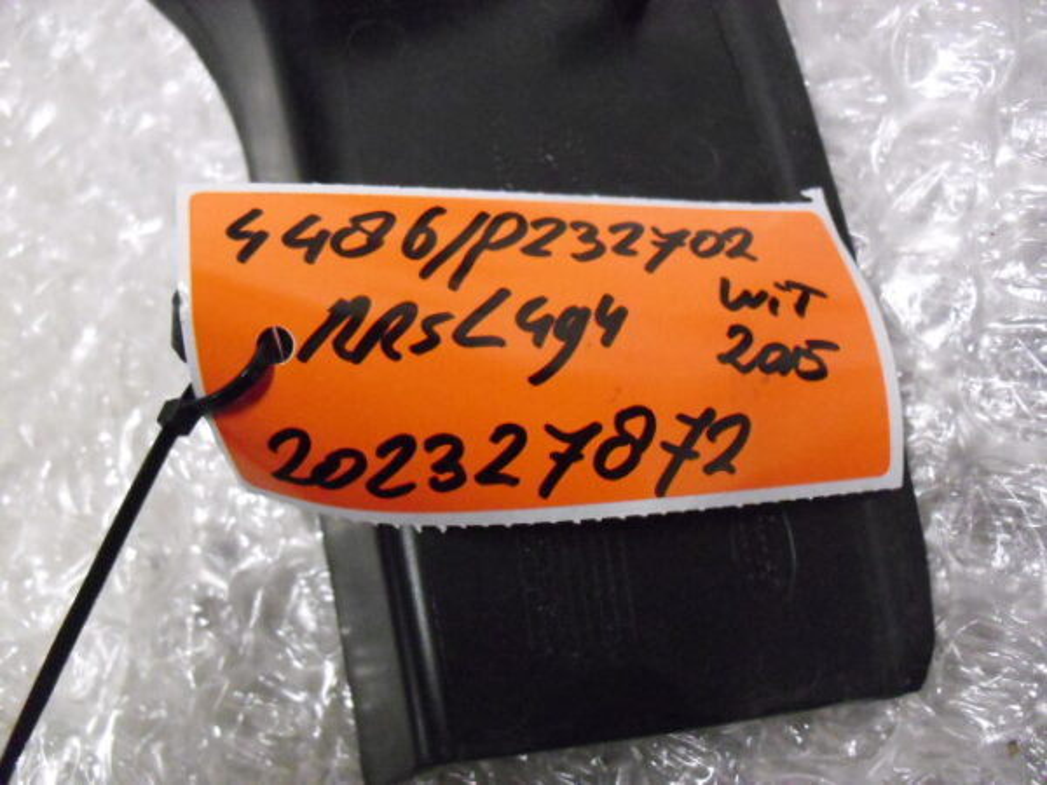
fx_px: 1089
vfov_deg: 39.7
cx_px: 524
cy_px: 392
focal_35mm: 36
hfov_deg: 51.4
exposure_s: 1/100
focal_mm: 6.3
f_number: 3.1
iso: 800
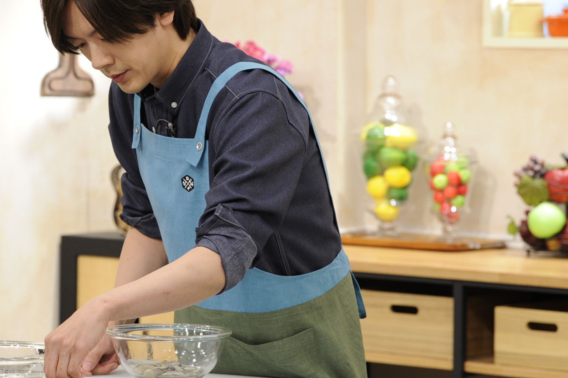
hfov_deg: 11.8
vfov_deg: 7.9
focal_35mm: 174
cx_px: 162
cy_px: 133
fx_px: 2744
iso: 1600
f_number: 5
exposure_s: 1/125
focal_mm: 110
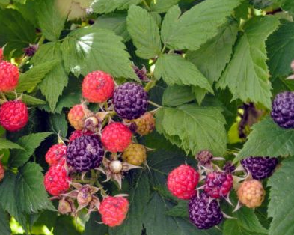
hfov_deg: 15.2
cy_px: 155
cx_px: 22
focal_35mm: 125
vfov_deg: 12.3
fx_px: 1087
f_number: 5.3
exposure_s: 1/80
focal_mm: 25.2
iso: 200
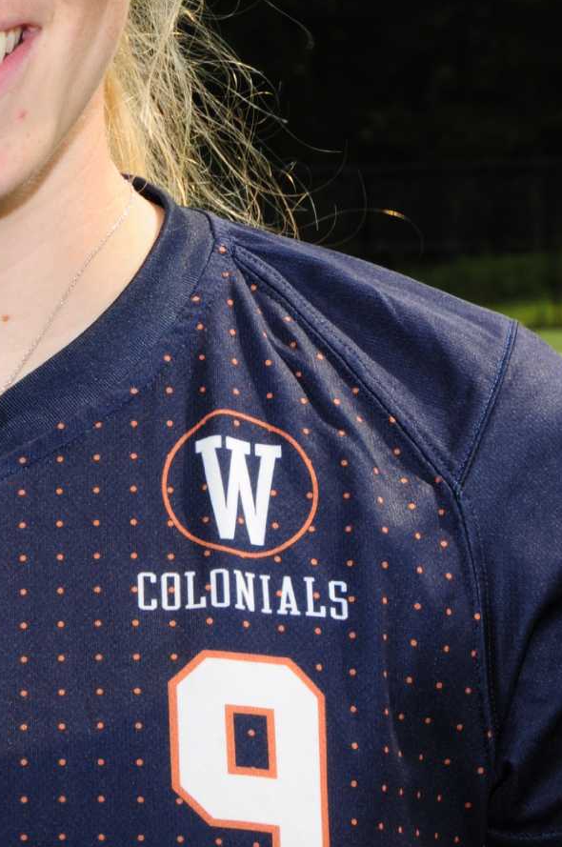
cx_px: -30
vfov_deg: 8.5
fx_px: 5684
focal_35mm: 242
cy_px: 238
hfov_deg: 5.6
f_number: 16
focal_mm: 70
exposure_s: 1/125
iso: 200
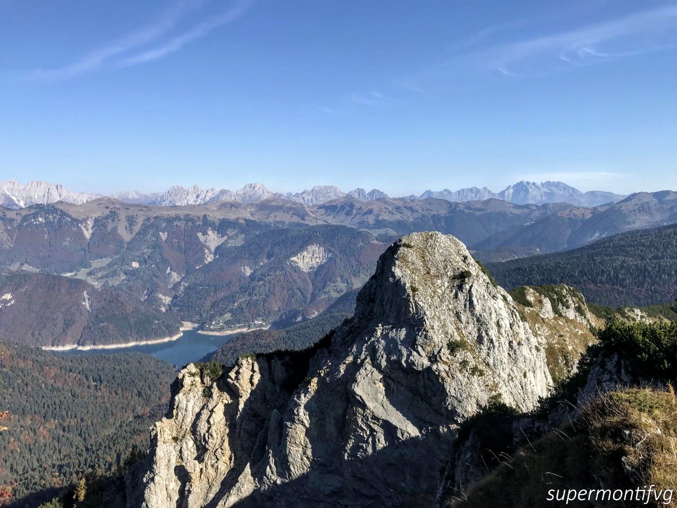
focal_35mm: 28
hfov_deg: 63.4
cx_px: 338
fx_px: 548
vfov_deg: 49.7
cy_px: 254
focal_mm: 3.99
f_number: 1.8
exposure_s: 1/2227
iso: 20
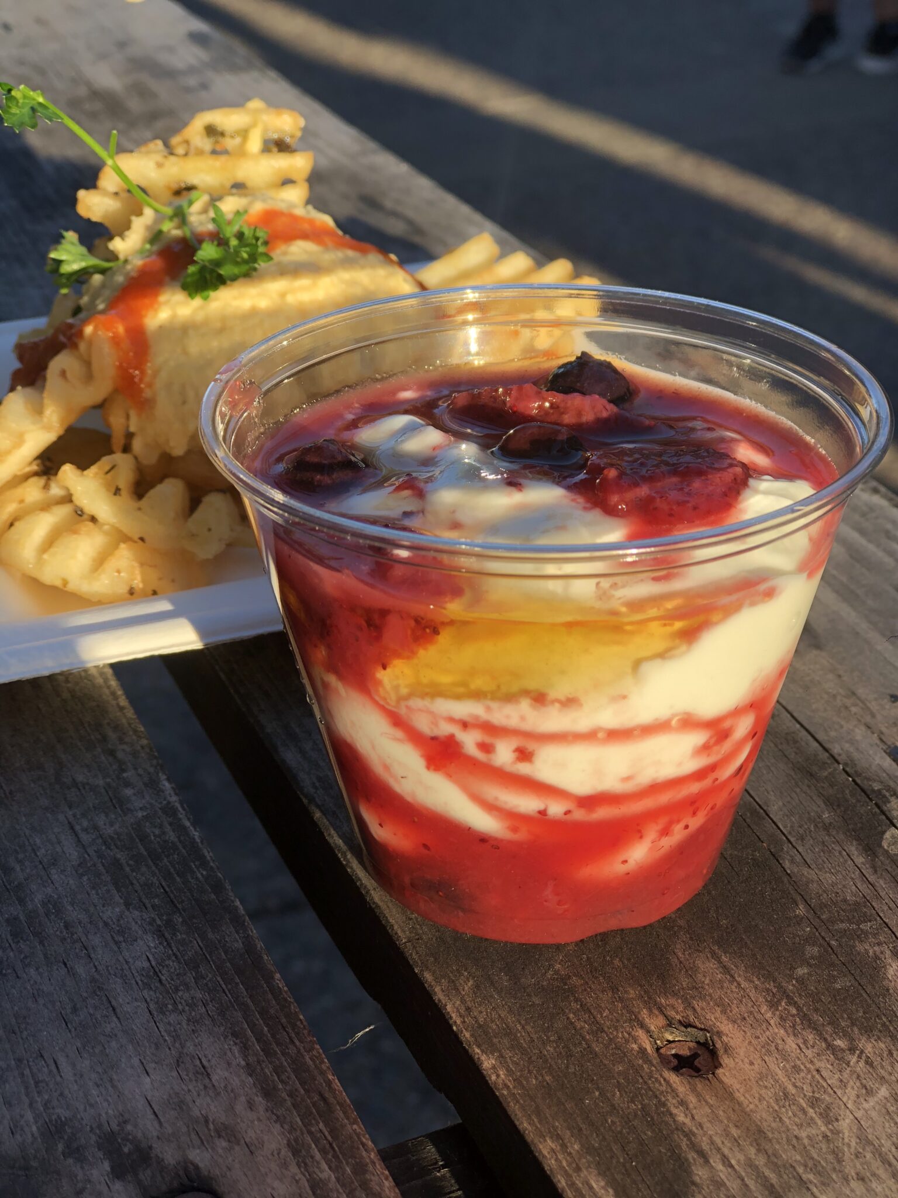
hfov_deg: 25.7
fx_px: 1972
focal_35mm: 57
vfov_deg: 33.8
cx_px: 449
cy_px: 599
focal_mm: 6.6
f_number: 2.8
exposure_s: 1/231
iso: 20
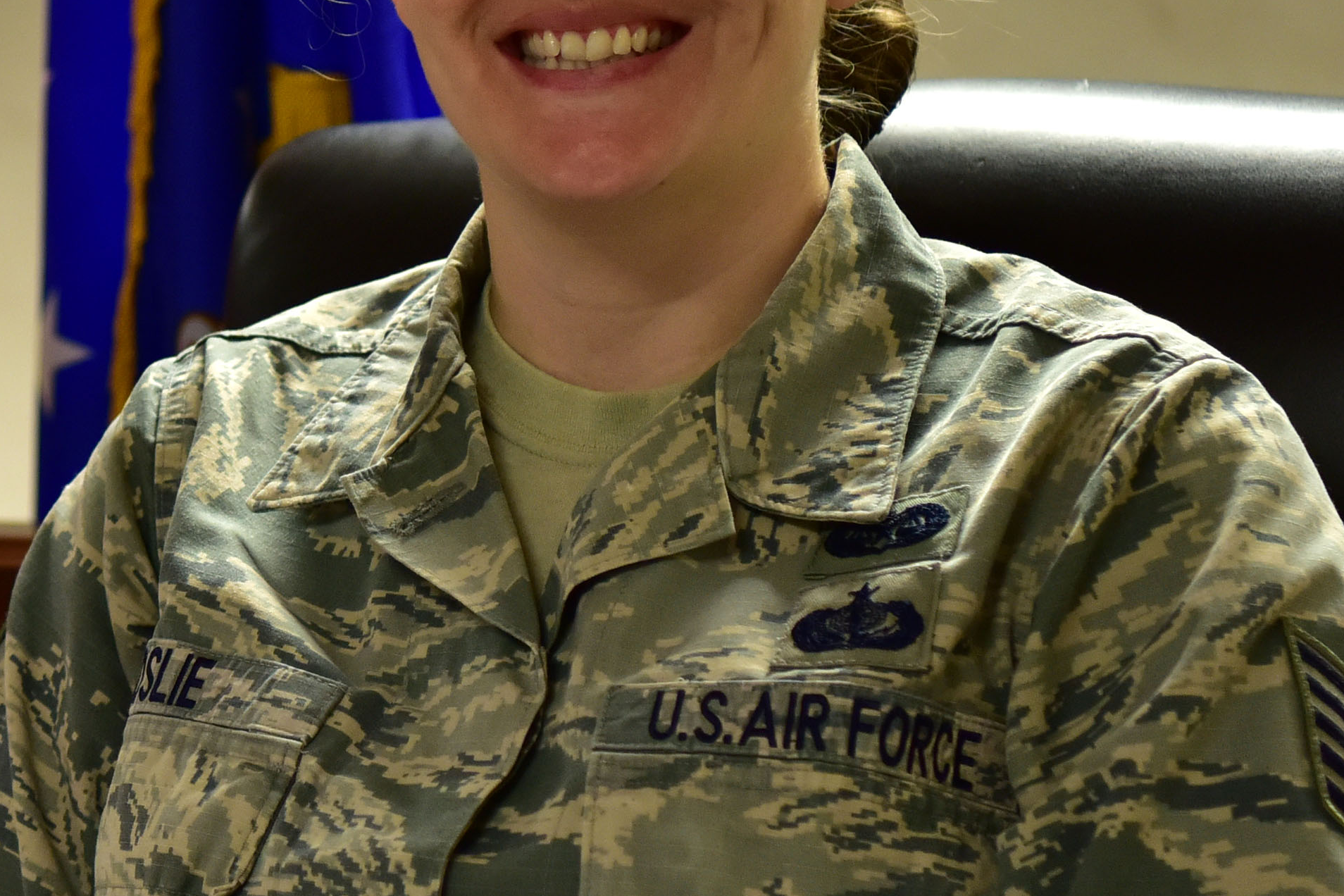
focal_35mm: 162
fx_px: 6048
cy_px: 207
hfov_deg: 12.5
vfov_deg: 8.5
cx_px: -120
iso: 1250
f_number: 3.2
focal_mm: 56
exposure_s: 1/100
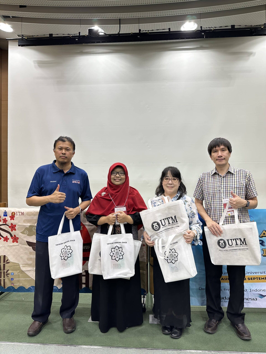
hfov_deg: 56.8
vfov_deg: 71.6
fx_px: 246
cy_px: 177
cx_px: 133
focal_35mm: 24
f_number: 1.78
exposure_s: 1/120
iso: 64
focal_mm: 6.86
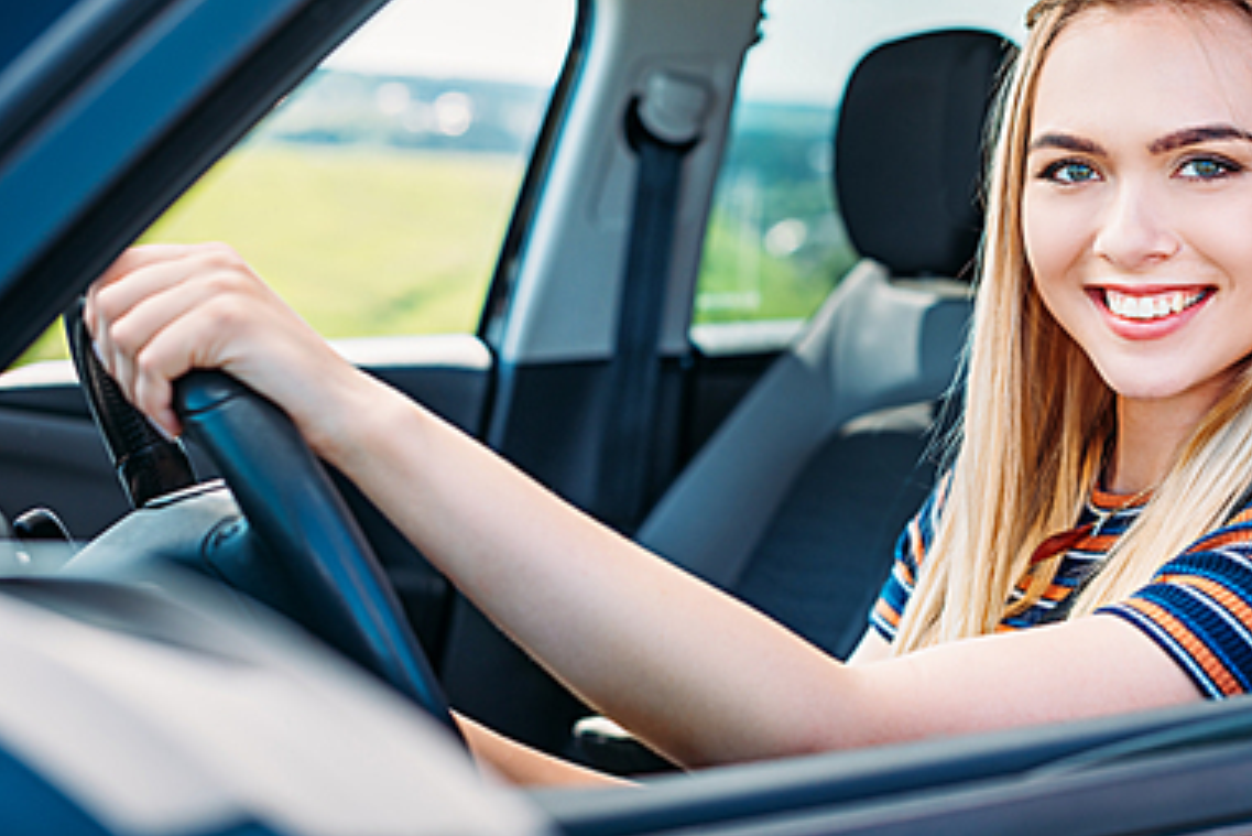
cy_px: 317
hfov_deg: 30.3
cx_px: 809
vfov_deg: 20.6
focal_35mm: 66
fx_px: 2296
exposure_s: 1/400
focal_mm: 50
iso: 100
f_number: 3.5
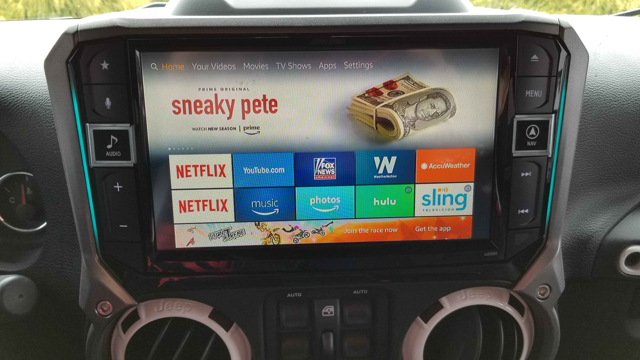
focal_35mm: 31
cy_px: 210
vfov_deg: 37.7
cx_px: 328
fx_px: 526
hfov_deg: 62.6
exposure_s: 1/120
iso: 160
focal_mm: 4.3
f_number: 1.7
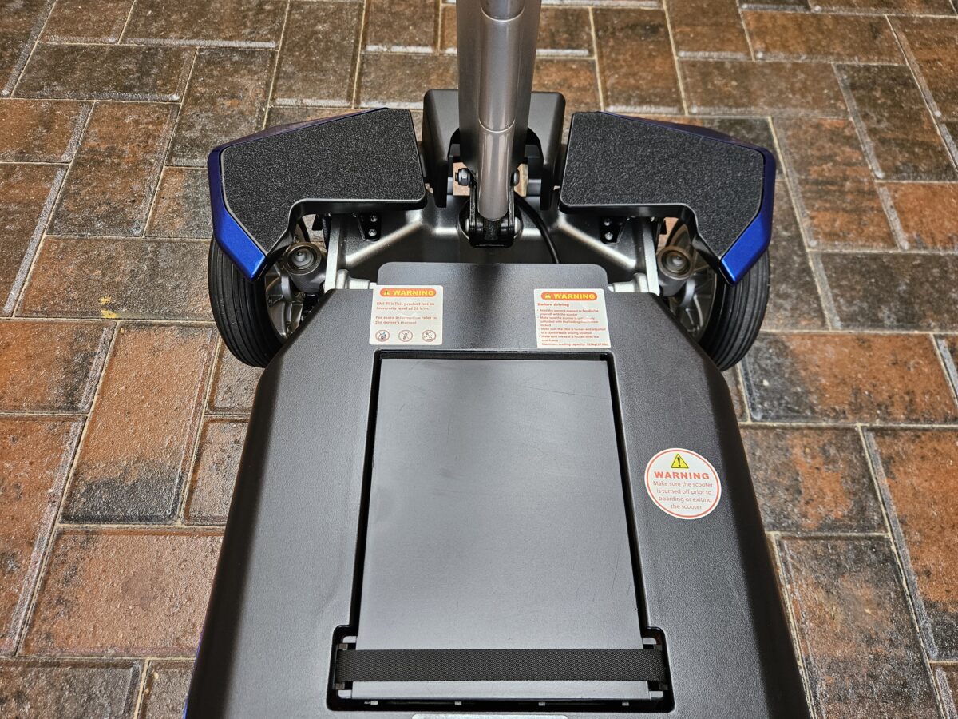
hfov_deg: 73.9
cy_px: 360
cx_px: 479
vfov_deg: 58.9
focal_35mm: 23
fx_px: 637
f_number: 1.8
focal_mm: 5.4
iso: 250
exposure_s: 1/100
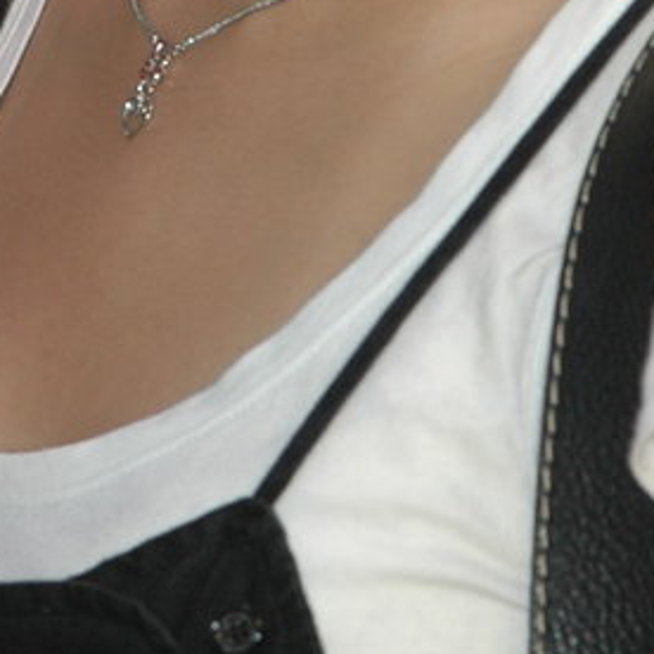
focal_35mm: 496
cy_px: -453
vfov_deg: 3.5
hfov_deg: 3.5
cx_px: 262
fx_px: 10593
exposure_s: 1/25
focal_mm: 105
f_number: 7.1
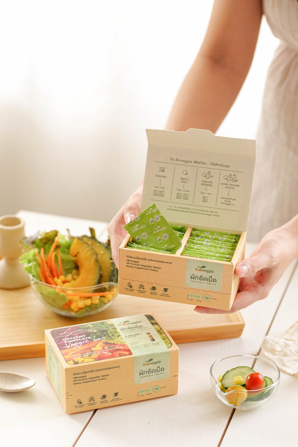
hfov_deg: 16.1
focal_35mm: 85
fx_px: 1055
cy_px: 224
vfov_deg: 23.9
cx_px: 149
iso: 1600
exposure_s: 1/100
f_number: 4
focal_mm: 85
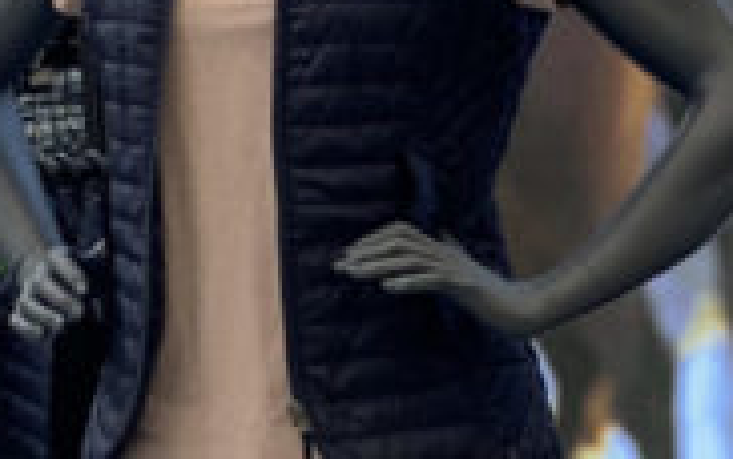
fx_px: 3098
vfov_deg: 8.5
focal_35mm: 155
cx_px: 266
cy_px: 234
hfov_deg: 13.5
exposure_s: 1/116
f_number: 1.8
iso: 100
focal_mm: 4.25
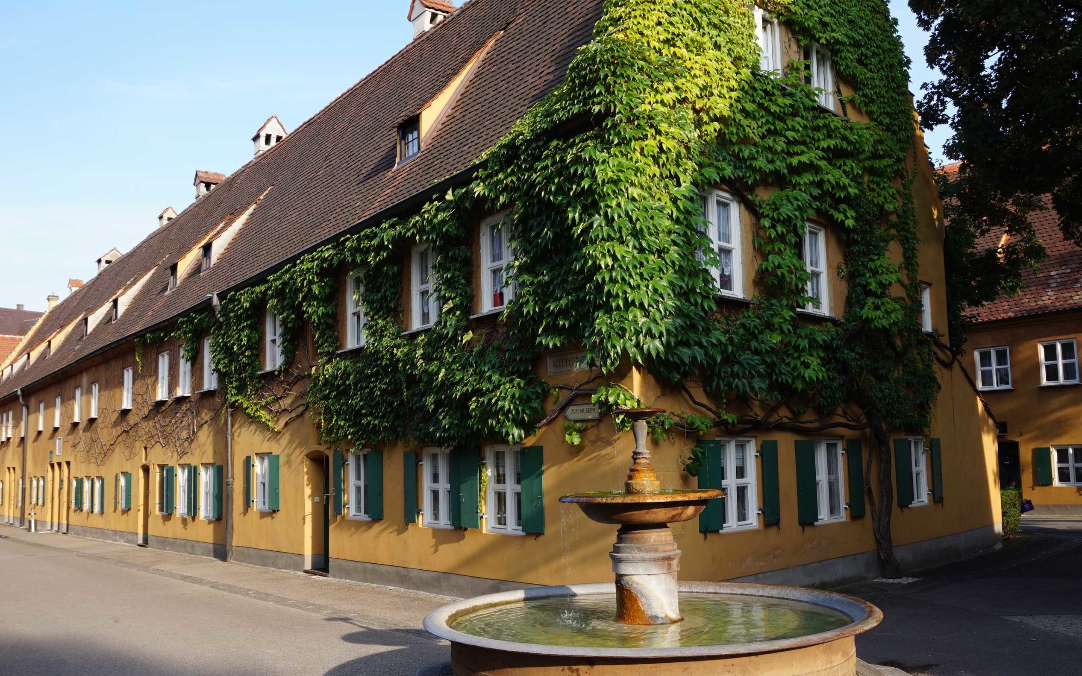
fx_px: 1003
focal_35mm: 34
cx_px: 544
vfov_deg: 37.3
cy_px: 349
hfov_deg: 56.7
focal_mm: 22
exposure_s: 1/80
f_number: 8
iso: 100
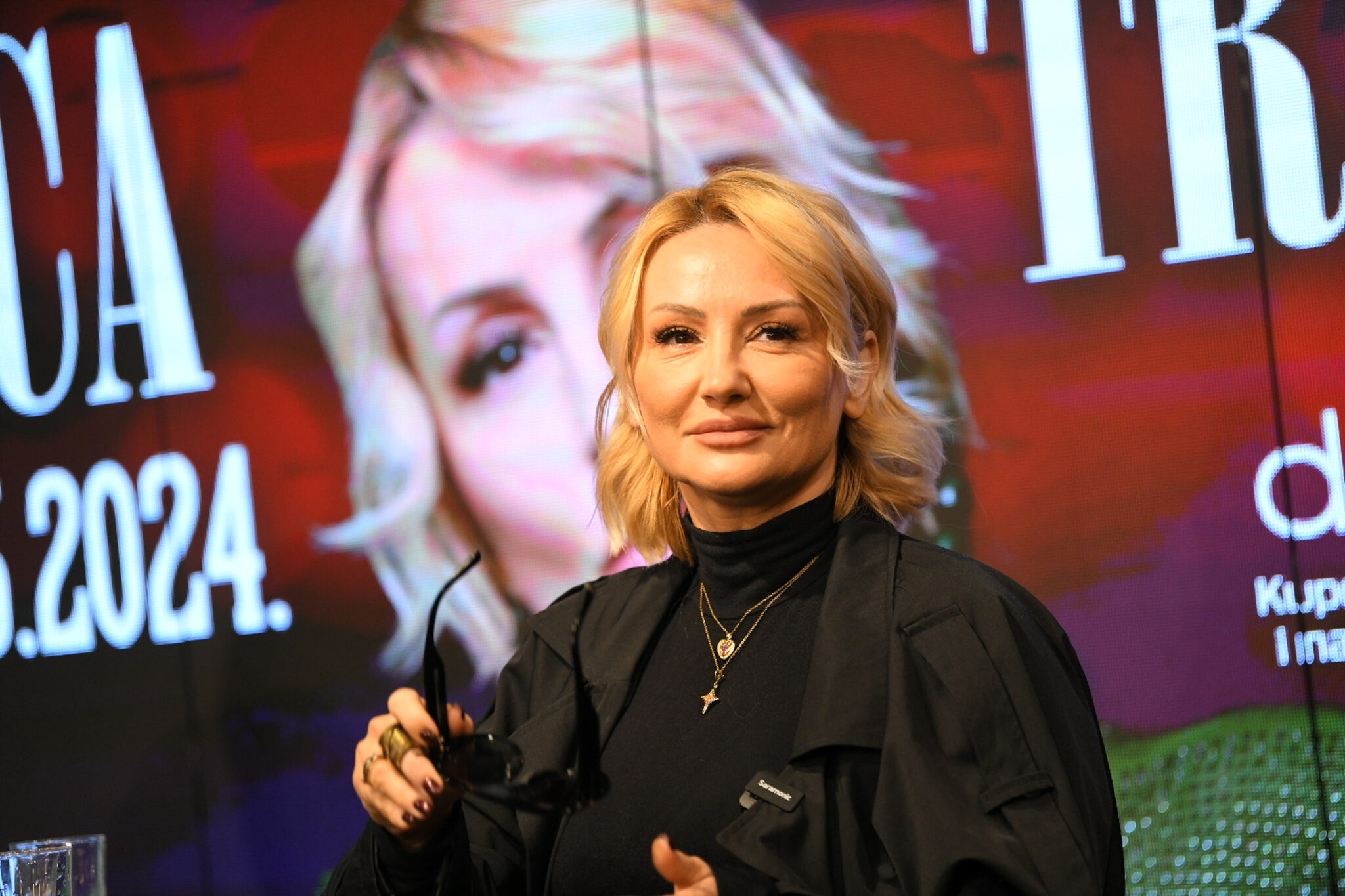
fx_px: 5603
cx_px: 672
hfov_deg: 13.7
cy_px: 448
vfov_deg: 9.1
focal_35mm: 150
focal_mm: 150
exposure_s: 1/200
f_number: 3.2
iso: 2000
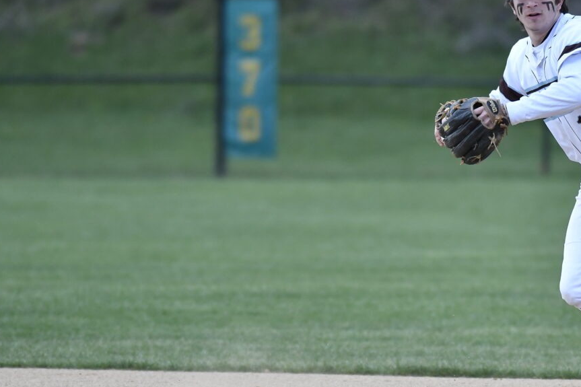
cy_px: 186
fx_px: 12924
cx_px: 498
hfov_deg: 2.6
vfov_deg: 1.7
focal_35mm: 801
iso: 800
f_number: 4
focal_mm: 300
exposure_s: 1/2500
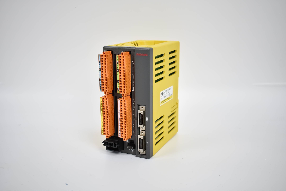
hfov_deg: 46.4
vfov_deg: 32.0
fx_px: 334
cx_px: 143
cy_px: 96
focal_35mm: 42
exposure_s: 1/50
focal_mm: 28
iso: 125
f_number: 4.2
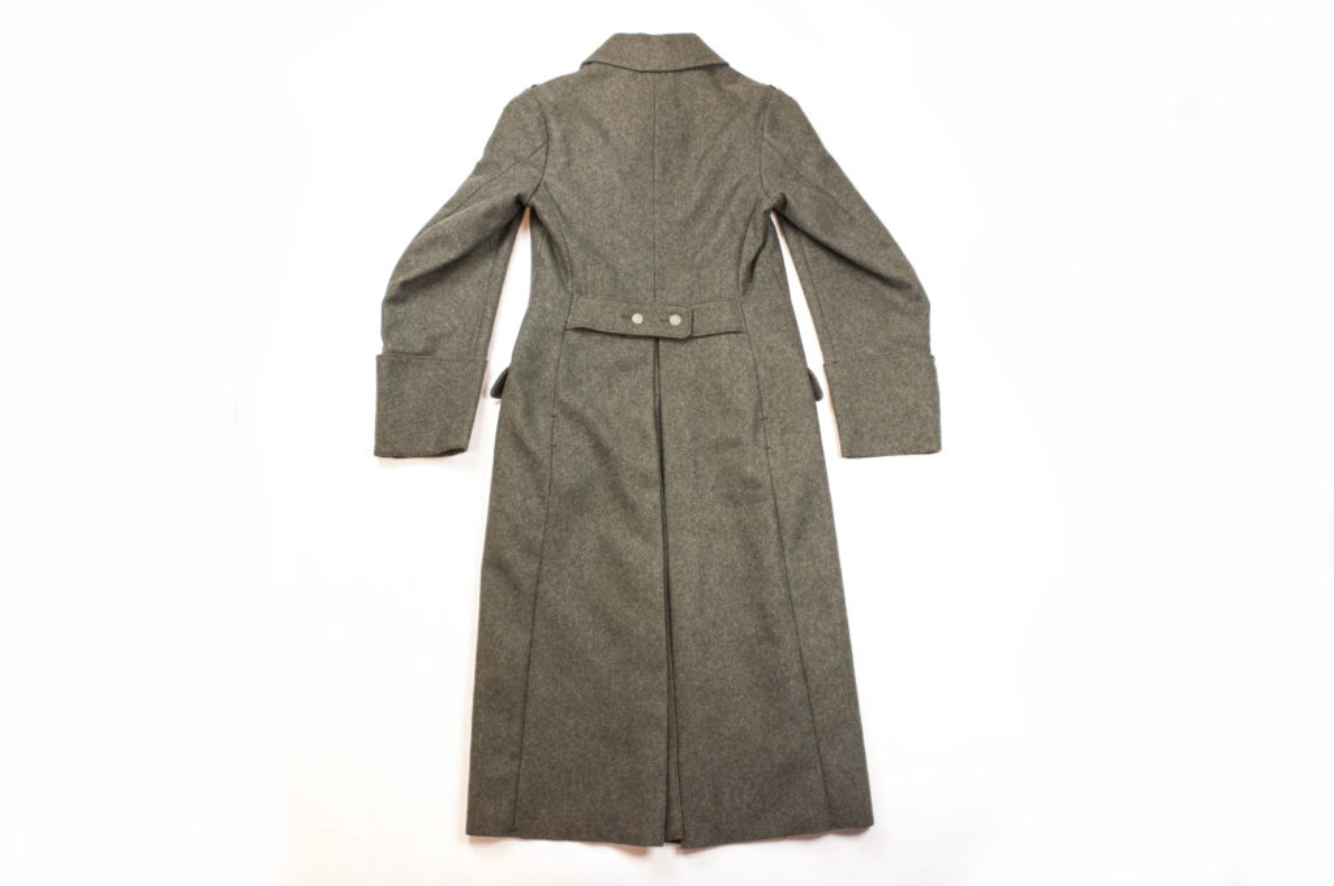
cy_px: 443
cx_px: 667
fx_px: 1110
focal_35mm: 30
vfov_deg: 43.5
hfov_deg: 62.0
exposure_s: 1/40
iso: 1600
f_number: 10
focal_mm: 20
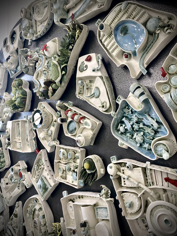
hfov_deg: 53.1
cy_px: 118
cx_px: 88
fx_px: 177
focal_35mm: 26
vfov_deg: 67.3
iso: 100
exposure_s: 1/100
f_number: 1.8
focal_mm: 4.25
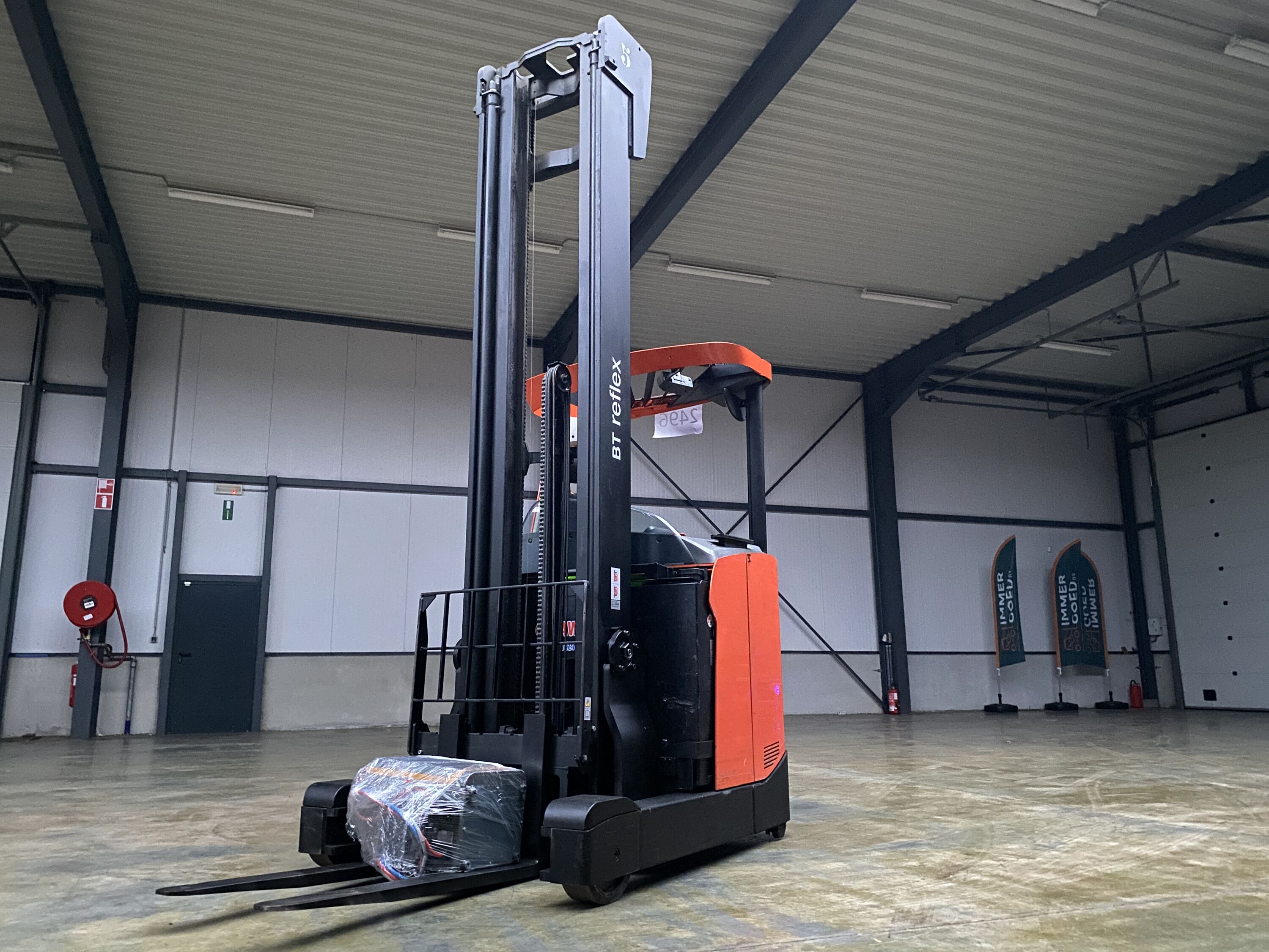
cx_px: 634
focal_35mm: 26
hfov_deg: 67.3
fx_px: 953
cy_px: 476
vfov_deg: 53.1
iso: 800
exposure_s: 1/8
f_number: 1.8
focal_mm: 4.25
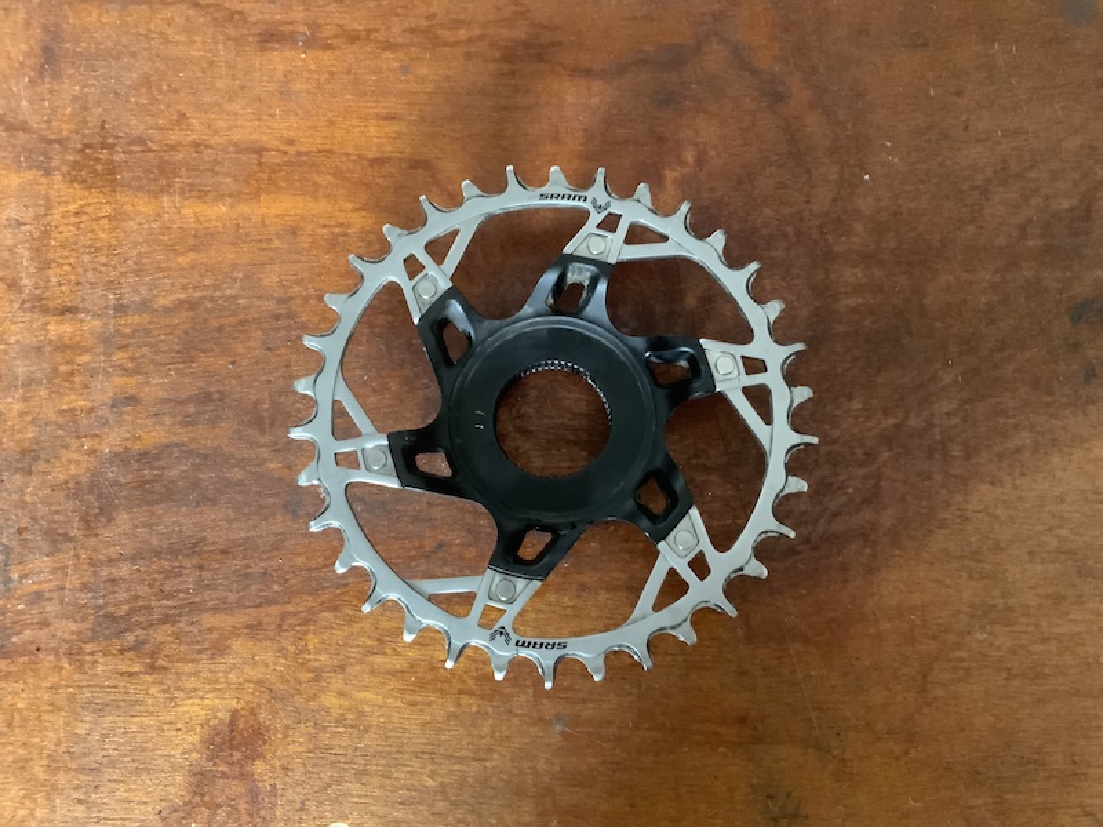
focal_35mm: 29
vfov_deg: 48.2
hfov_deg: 61.7
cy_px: 414
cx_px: 552
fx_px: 924
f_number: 1.8
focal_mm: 3
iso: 640
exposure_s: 1/30
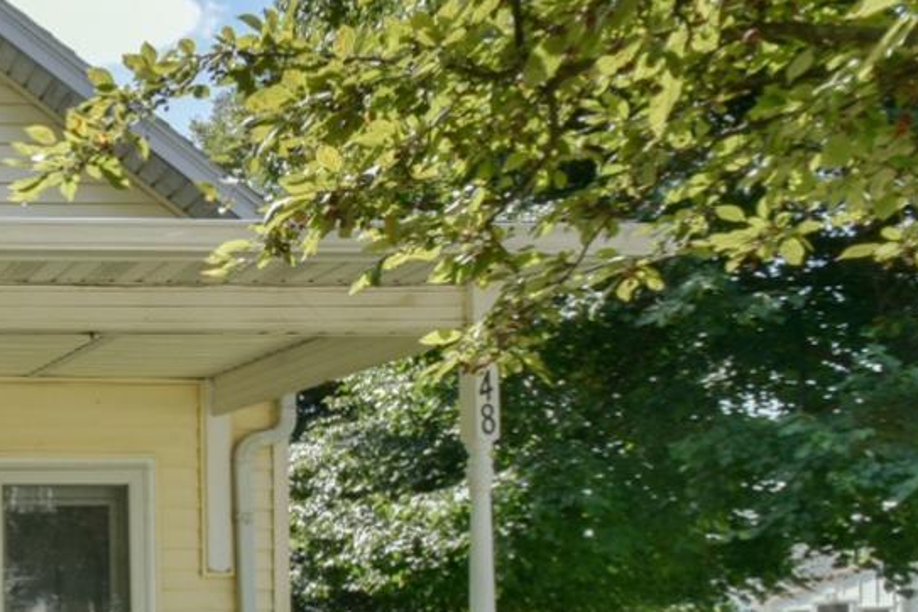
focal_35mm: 47
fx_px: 1198
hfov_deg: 31.8
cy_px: 573
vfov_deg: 27.4
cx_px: -281
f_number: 22
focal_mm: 17
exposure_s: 1/15
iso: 200
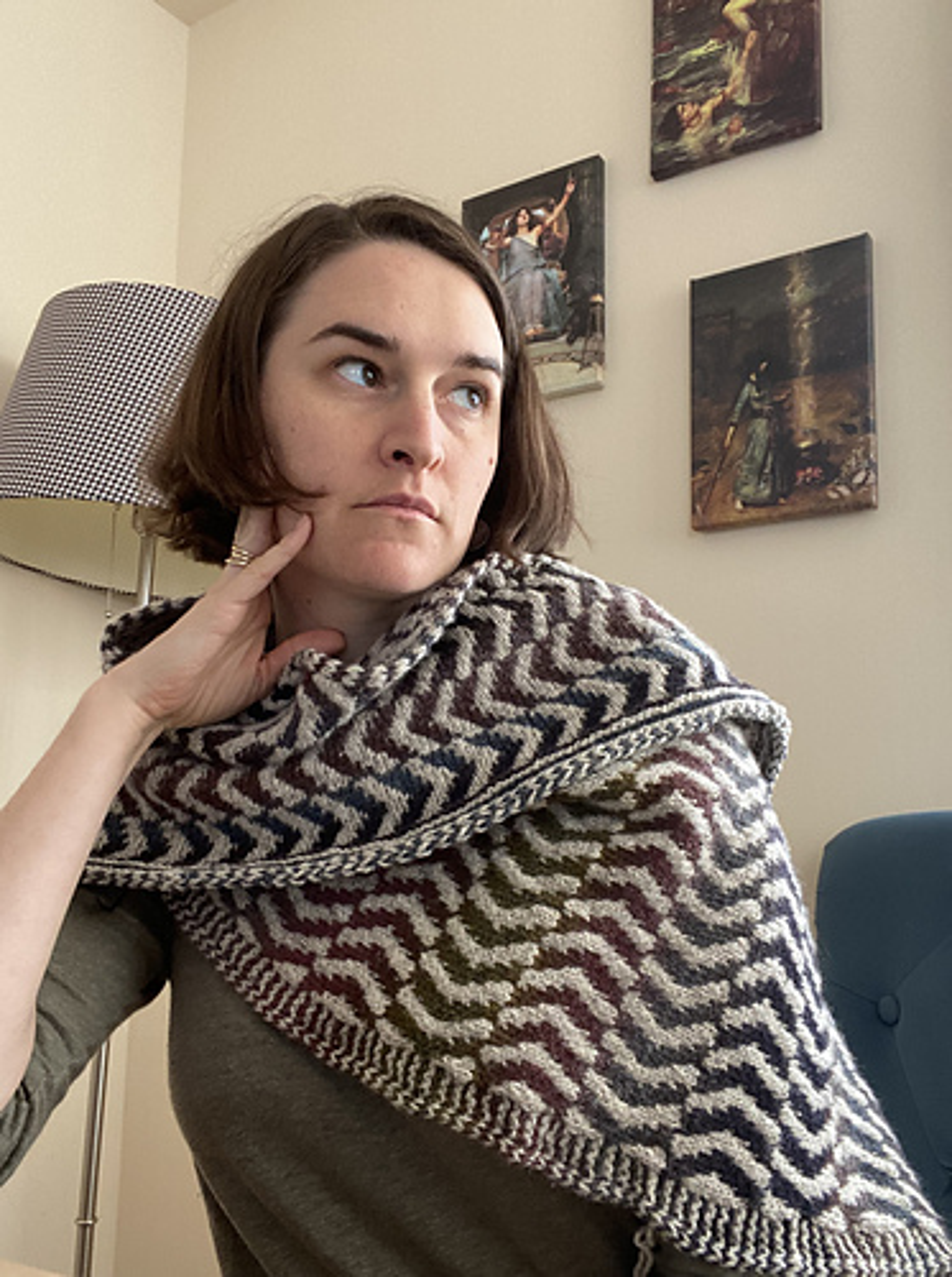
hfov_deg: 46.7
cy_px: 638
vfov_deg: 60.1
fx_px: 1104
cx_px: 476
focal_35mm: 30
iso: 160
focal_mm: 2.71
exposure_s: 1/55
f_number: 2.2
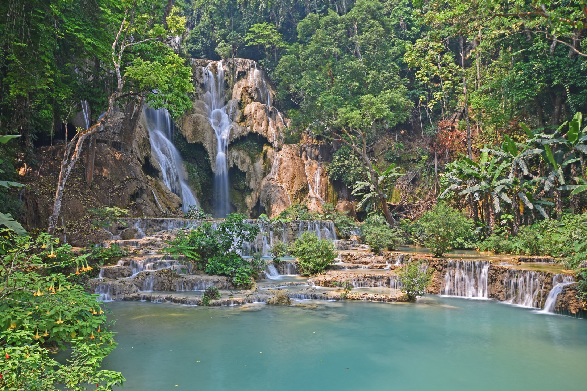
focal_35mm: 27
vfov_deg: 47.9
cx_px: 294
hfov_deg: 67.4
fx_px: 440
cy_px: 196
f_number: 16
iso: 100
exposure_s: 1/1.3
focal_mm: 18
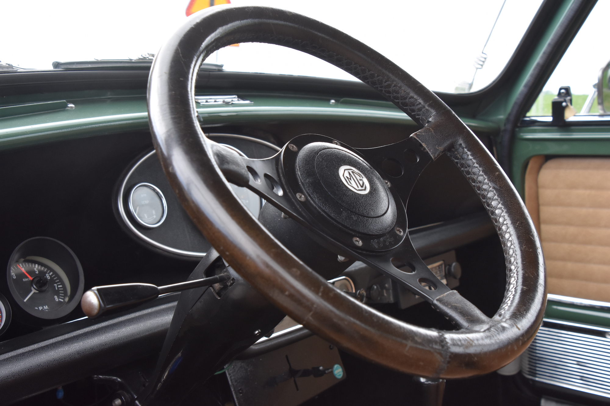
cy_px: 203
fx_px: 762
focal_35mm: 45
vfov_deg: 29.9
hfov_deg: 43.6
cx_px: 305
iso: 800
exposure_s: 1/250
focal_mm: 30
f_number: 8
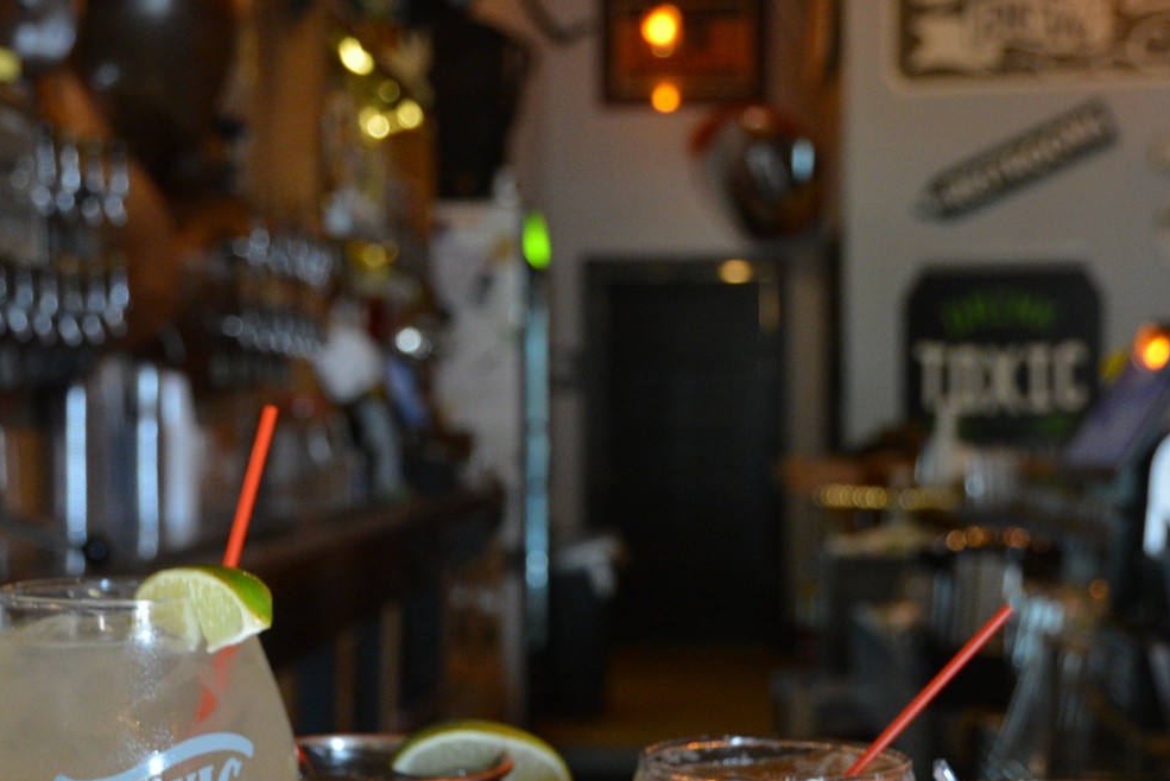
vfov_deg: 20.2
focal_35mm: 67
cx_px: 582
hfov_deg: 30.1
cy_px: 602
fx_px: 2179
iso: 1250
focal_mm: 22
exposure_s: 1/30
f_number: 3.8
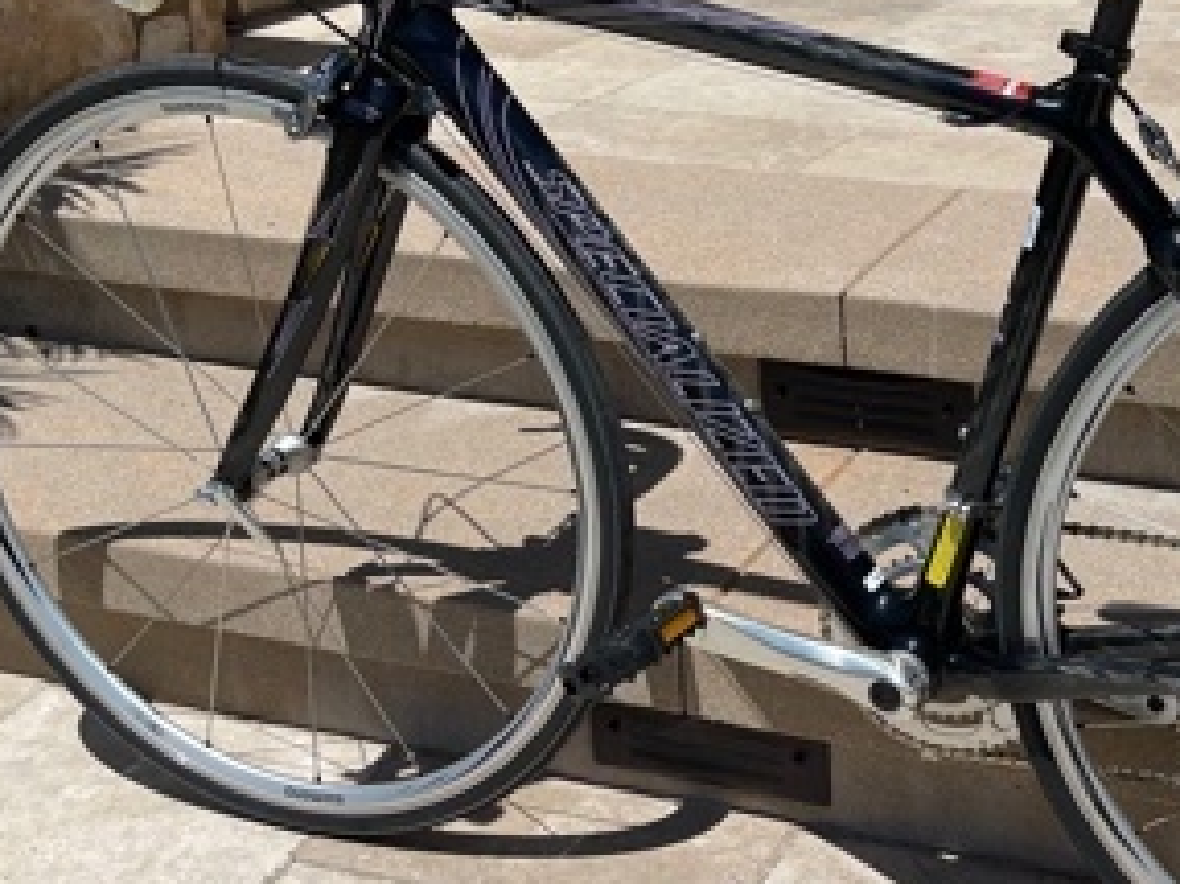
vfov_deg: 25.2
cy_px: 399
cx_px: 974
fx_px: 1976
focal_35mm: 58
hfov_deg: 32.2
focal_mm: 5.1
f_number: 1.6
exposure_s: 1/6993
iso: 32
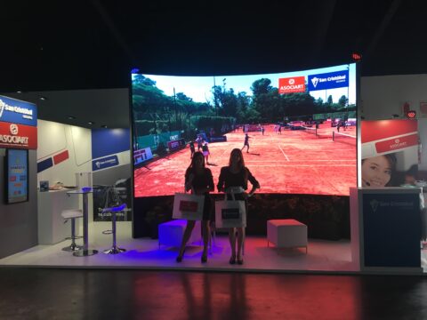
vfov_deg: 48.2
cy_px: 160
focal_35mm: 29
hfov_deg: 61.7
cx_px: 214
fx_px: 358
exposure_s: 1/33
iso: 50
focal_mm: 4.15
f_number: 2.2
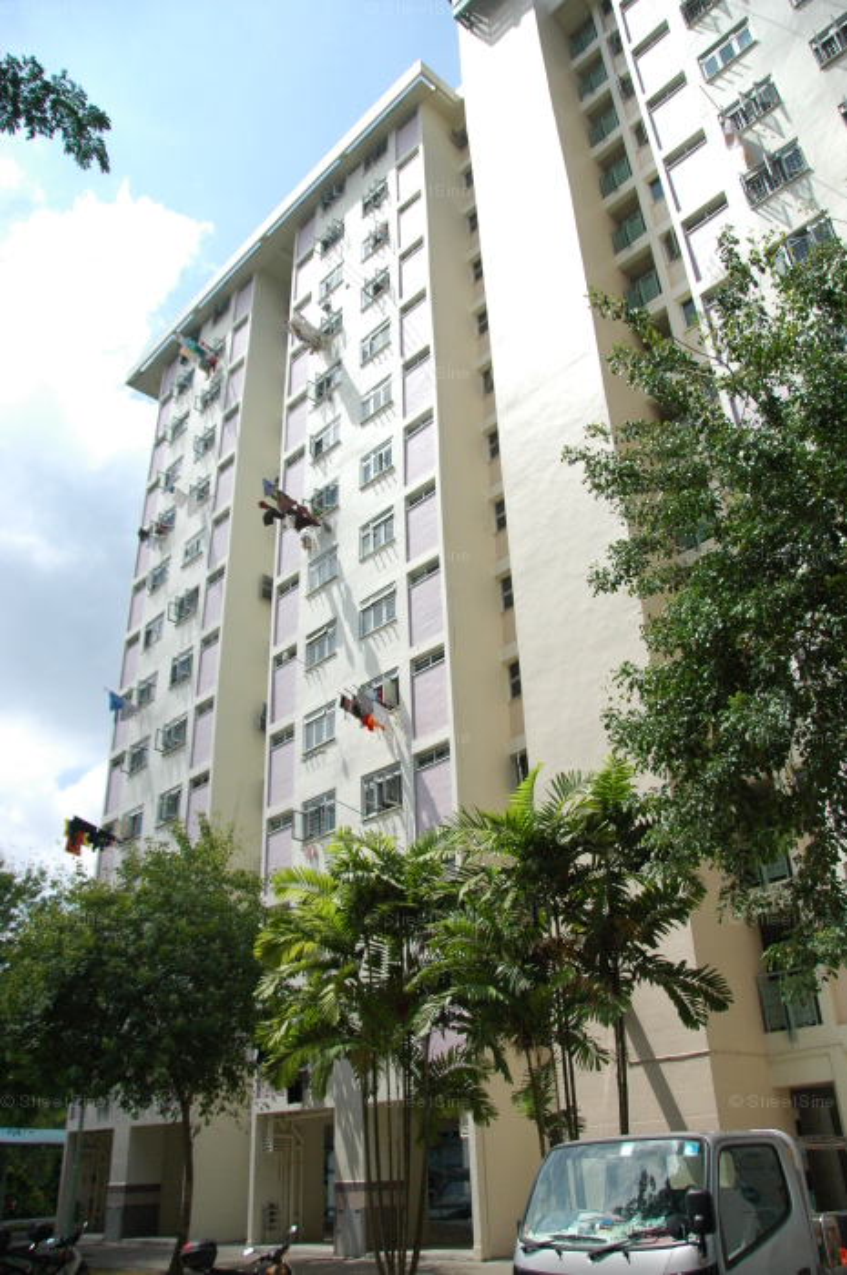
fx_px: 955
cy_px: 638
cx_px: 424
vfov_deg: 67.4
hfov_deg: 47.8
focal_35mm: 27
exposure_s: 1/5000
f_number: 4
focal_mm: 18
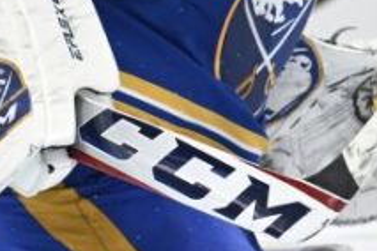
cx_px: 124
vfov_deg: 2.3
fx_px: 6241
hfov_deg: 3.5
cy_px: 58
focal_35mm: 596
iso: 3200
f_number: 3.2
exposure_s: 1/2000
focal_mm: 165
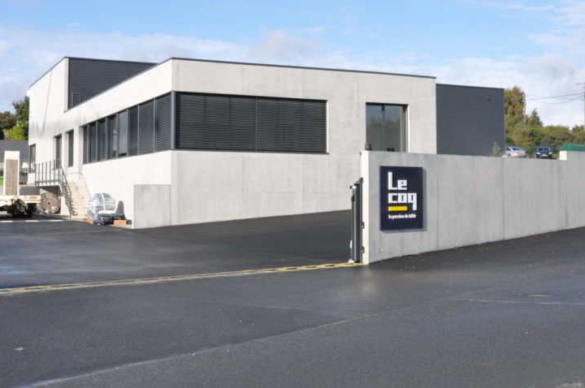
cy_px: 139
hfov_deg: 40.4
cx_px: 296
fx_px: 795
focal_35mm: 49
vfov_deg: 27.3
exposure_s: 1/2500
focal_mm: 24
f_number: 10
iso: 1600
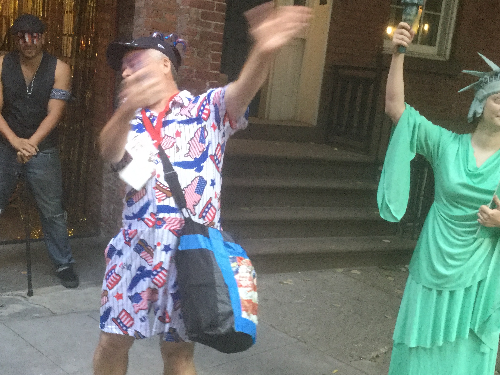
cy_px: 197
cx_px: 232
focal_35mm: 49
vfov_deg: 29.7
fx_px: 708
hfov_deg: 38.9
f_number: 2.4
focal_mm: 3.3
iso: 200
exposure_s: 1/30
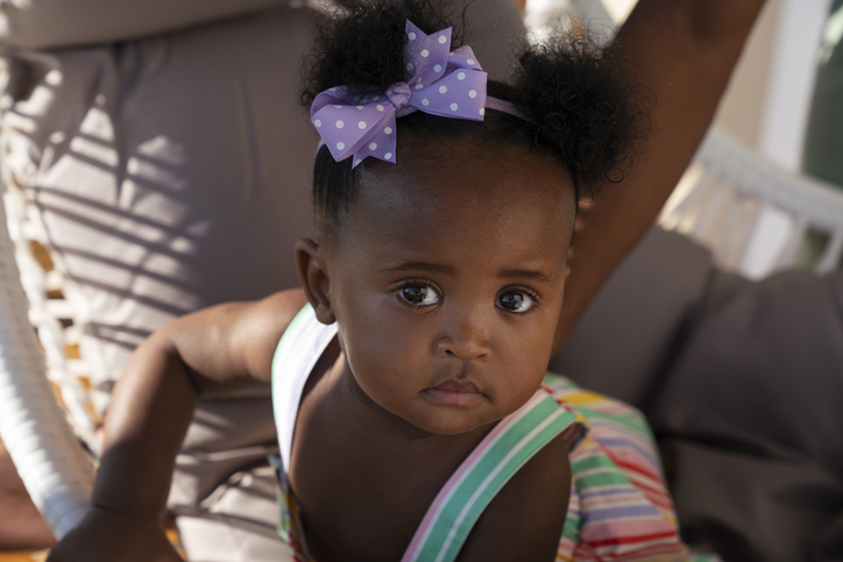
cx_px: 422
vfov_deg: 22.3
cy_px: 281
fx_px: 1429
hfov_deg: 32.9
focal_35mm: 61
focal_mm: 61
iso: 250
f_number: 4.5
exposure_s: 1/640
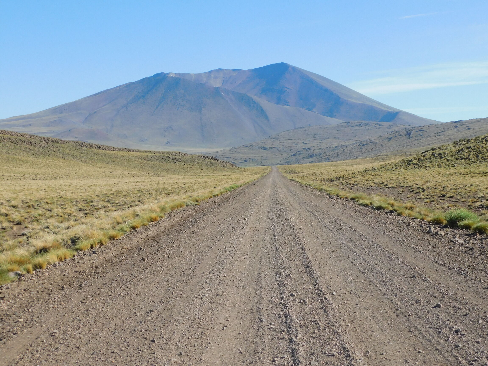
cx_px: 244
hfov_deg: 29.4
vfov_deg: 22.3
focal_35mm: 66
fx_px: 930
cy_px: 183
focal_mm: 11.7
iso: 125
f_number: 4.2
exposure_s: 1/800
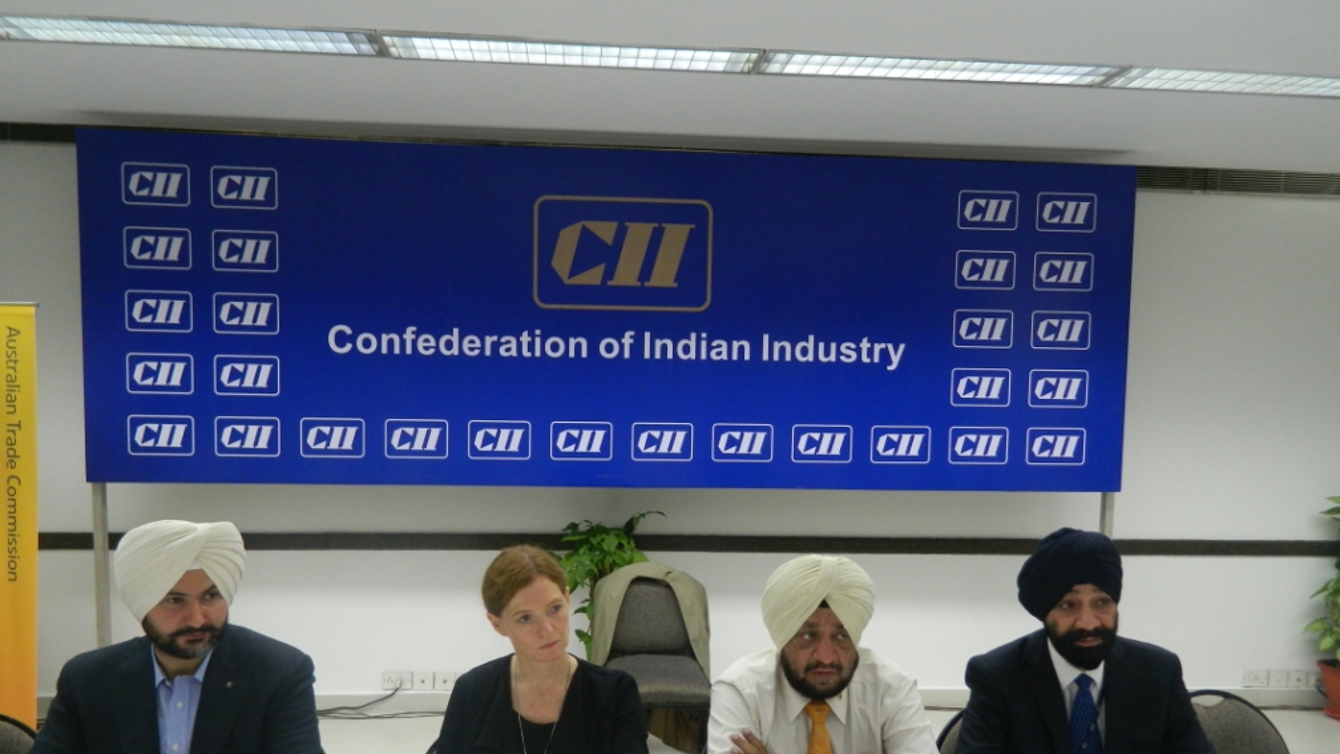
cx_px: 670
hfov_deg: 62.6
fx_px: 1101
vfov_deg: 37.4
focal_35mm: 31
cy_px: 495
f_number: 3.2
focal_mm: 5.1
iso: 200
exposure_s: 1/30
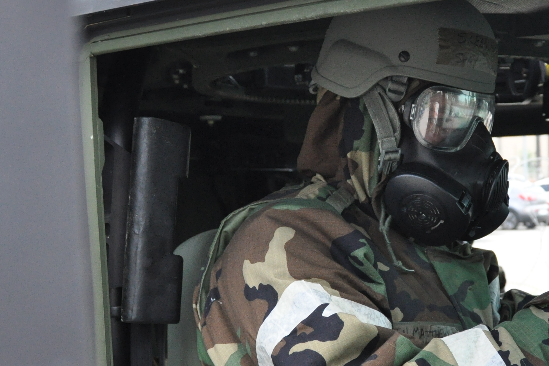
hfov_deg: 34.2
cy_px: 231
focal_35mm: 57
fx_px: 869
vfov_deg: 23.7
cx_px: 424
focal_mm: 18
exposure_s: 1/1600
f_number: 3.5
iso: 1250
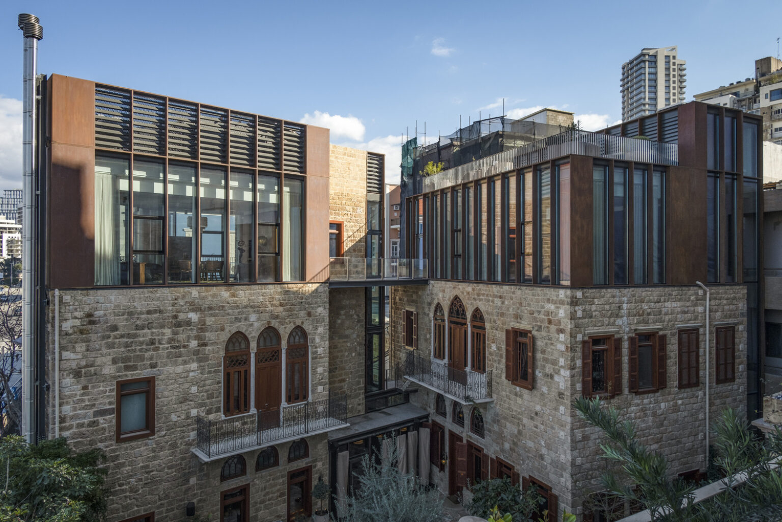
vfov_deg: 53.1
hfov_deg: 73.7
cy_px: 261
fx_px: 521
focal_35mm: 24
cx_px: 391
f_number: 5.6
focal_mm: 16
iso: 250
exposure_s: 1/500
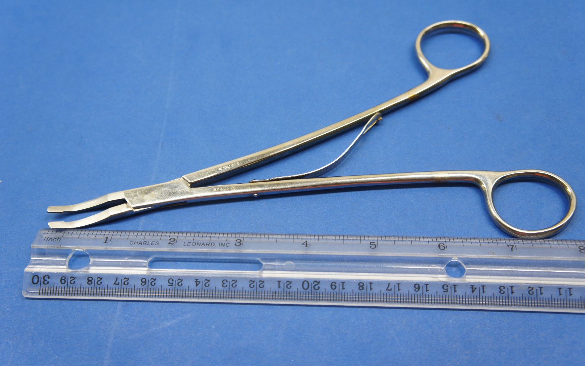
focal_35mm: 42
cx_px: 291
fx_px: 662
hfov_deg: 47.7
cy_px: 186
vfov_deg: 30.9
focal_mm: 27
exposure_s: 1/50
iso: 200
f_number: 4
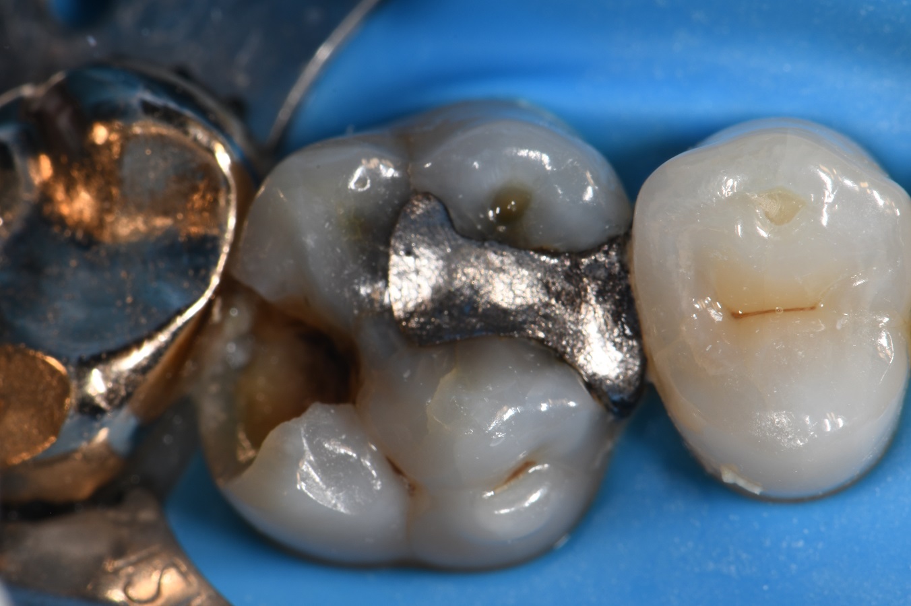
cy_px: 303
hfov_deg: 13.1
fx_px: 3971
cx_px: 456
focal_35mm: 157
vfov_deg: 8.7
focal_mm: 105
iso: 200
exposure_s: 1/160
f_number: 32
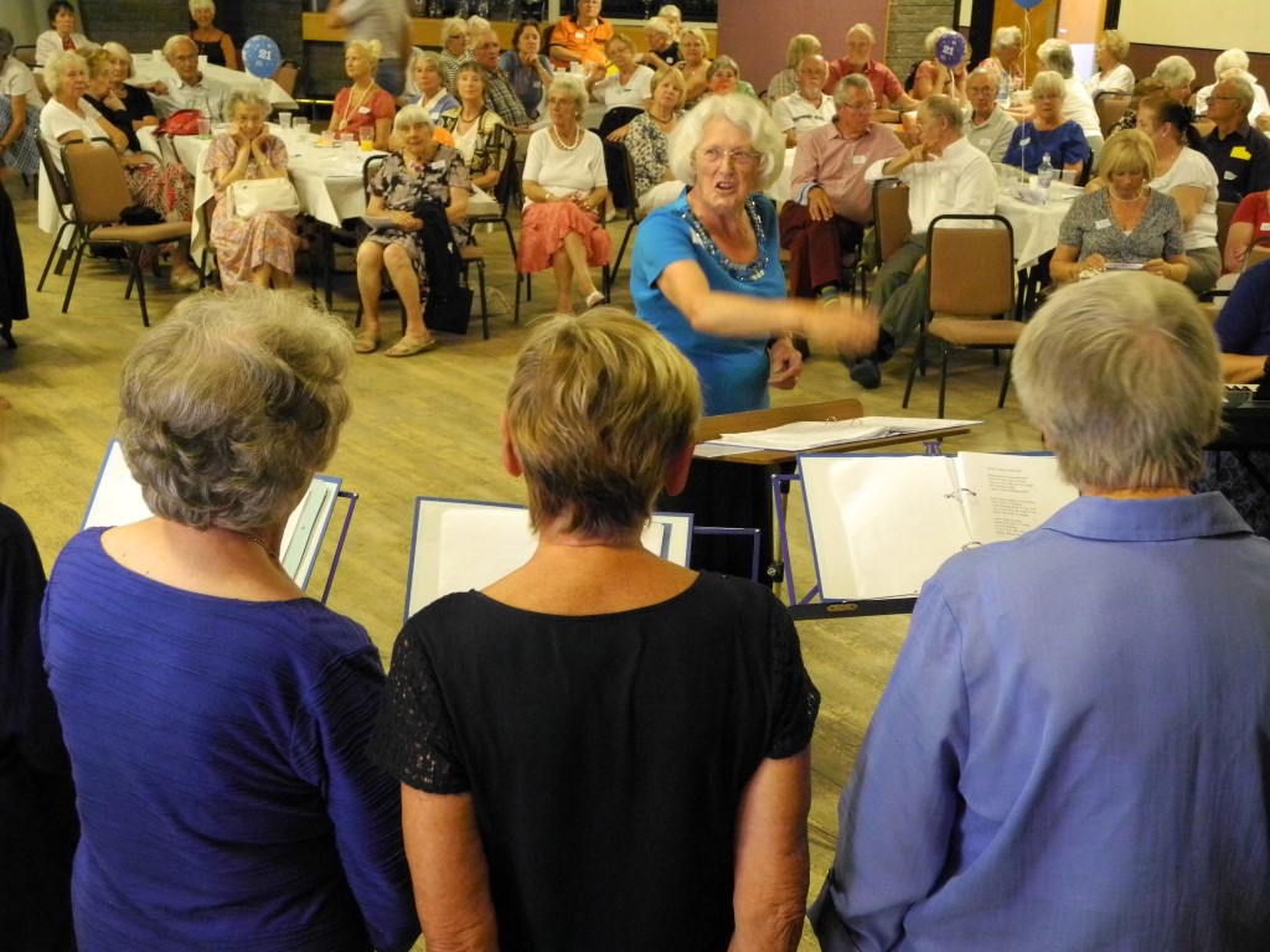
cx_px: 635
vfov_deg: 29.1
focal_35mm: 50
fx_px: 1834
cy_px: 476
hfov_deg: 38.2
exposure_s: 1/25
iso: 800
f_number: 3.5
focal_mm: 10.7
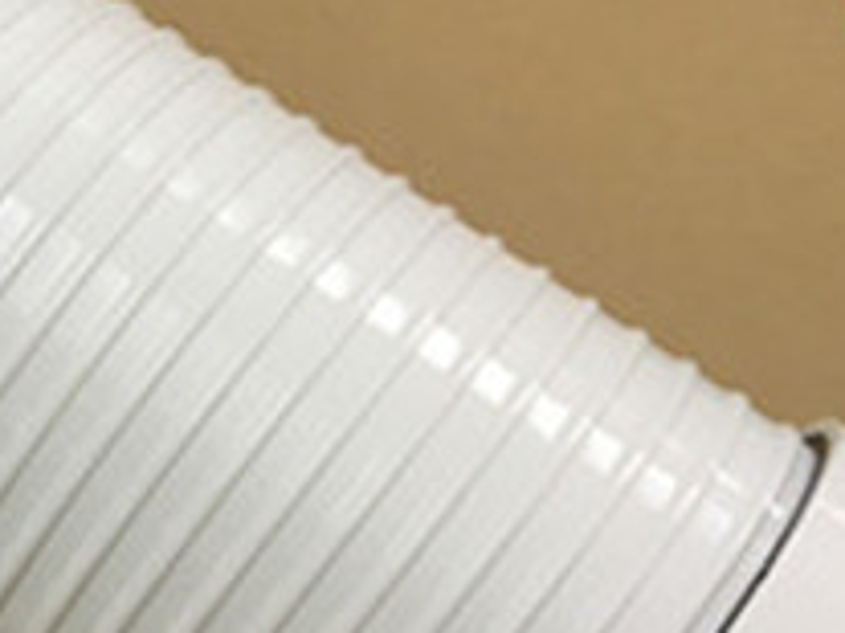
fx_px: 2220
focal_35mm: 91
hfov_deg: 19.3
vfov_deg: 15.8
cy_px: 692
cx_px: -355
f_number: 2.2
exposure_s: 1/33
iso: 64
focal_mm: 4.15
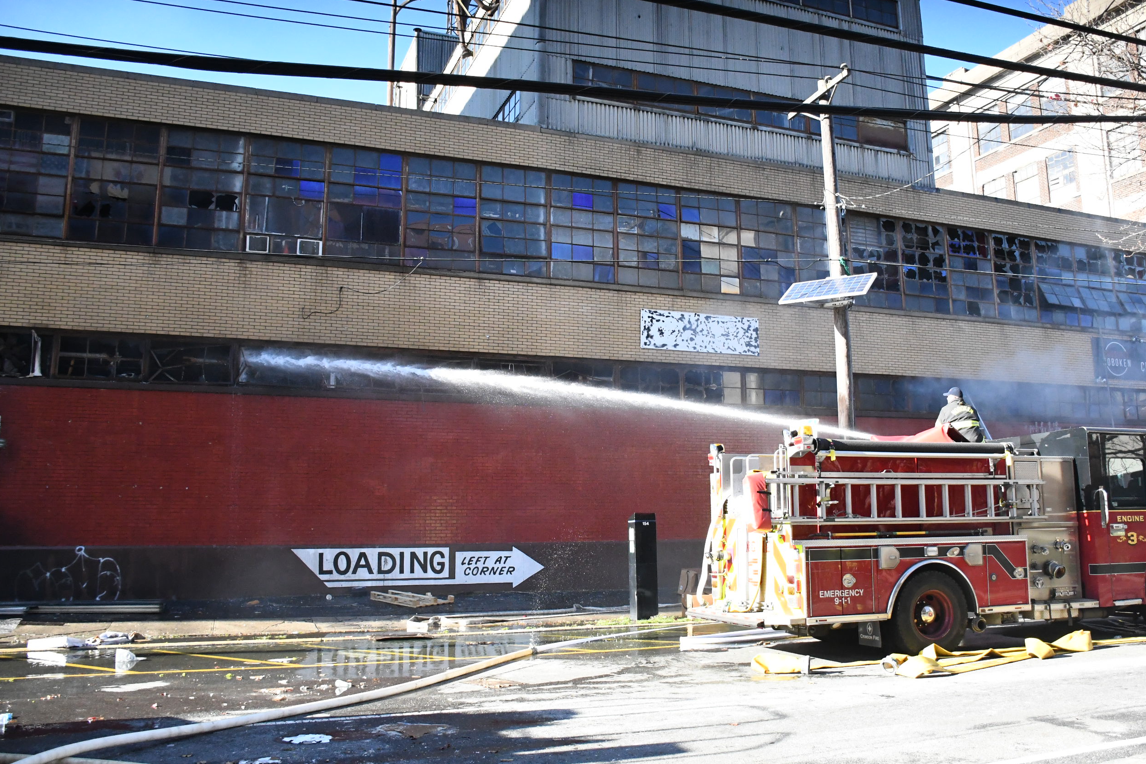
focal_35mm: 30
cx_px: 632
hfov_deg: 61.8
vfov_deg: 43.6
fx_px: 955
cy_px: 350
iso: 3600
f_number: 3.5
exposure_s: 1/5000
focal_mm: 18
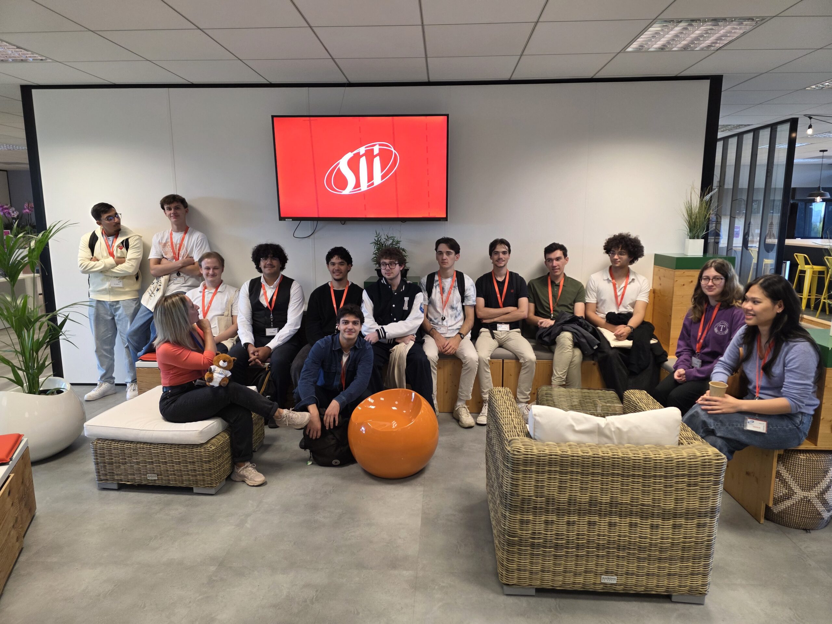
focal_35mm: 23
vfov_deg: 58.9
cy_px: 312
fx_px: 553
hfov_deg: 73.9
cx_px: 416
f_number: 1.7
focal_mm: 6.3
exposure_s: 1/100
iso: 250
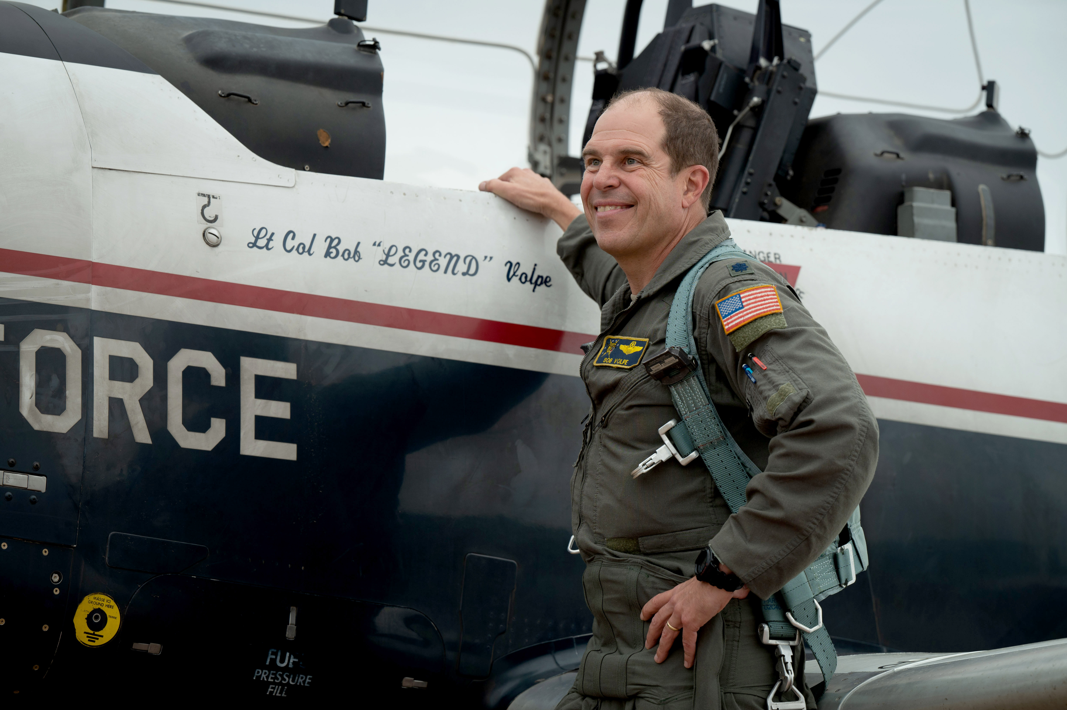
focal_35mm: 115
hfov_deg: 17.8
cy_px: 355
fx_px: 3406
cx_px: 534
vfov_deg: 11.9
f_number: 5
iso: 320
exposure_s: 1/320
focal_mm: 115
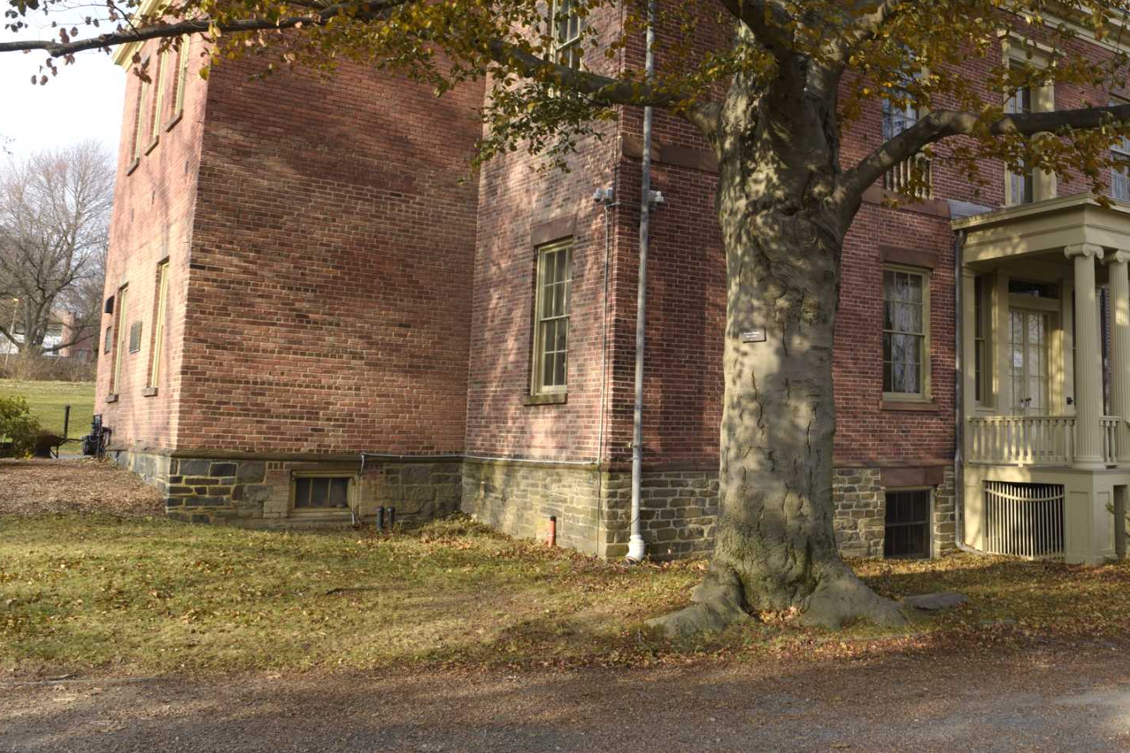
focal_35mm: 34
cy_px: 270
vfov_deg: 38.6
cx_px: 792
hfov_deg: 54.2
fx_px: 1067
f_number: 8
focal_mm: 24
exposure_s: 1/60
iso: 125
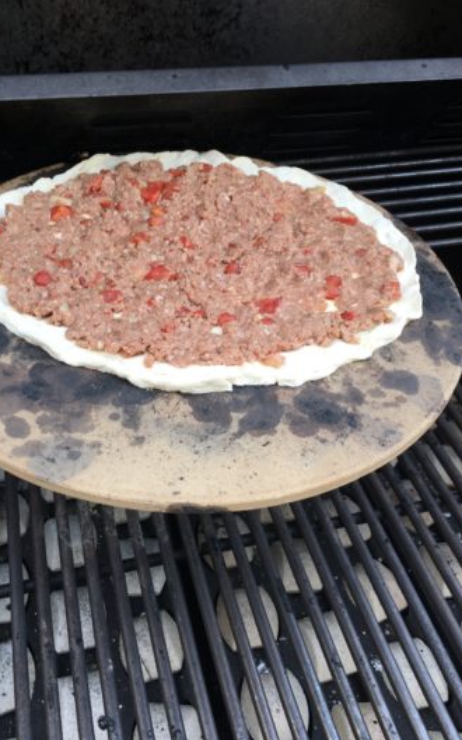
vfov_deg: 61.3
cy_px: 370
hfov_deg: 40.5
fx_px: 625
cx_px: 203
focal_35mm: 31
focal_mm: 4.15
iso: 25
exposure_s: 1/120
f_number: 2.2
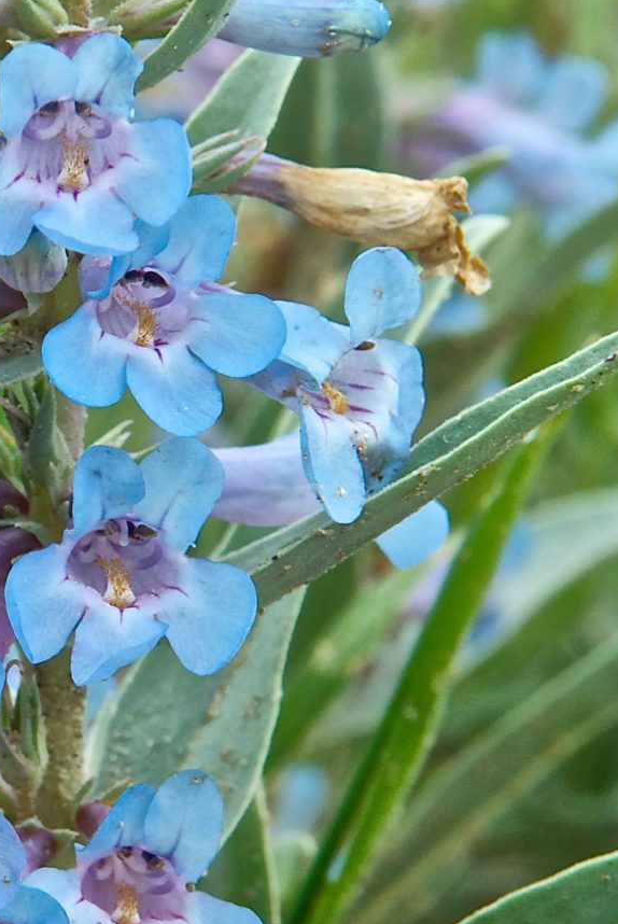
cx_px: -109
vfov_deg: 9.6
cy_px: 517
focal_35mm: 213
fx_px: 5479
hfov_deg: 6.4
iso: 320
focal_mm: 55
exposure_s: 1/90
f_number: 14
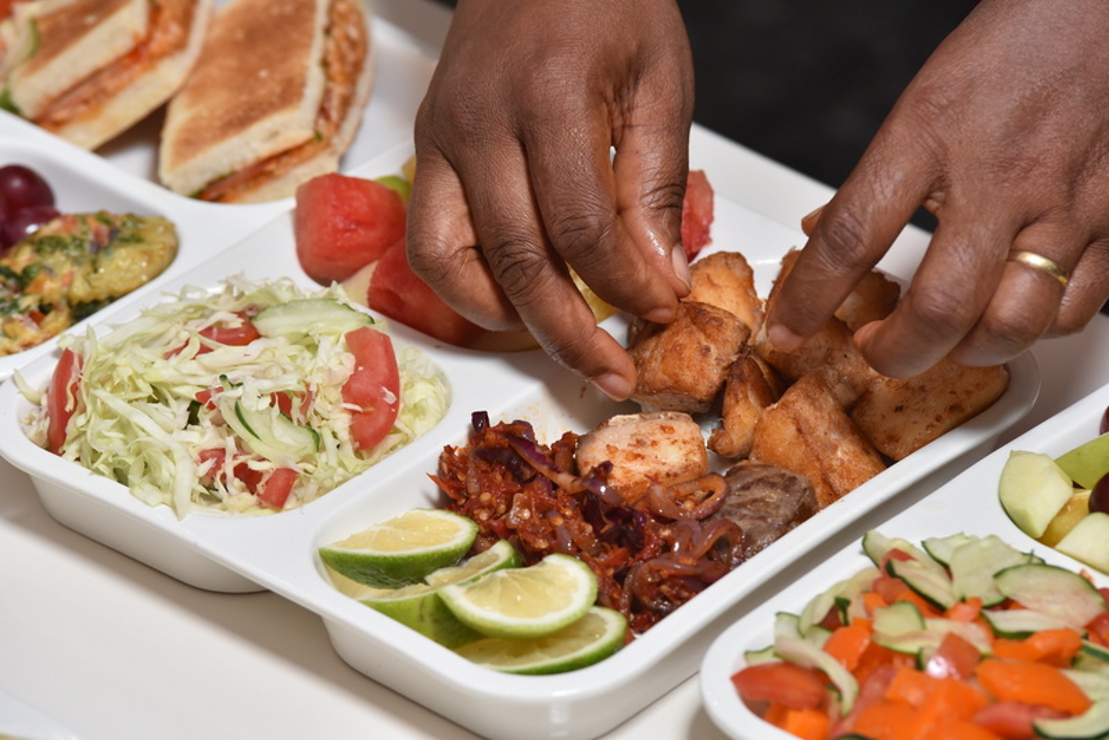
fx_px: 5239
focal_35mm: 170
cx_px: 554
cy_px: 370
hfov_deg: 12.1
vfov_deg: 8.1
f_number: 7.1
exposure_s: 1/200
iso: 2000
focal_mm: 170
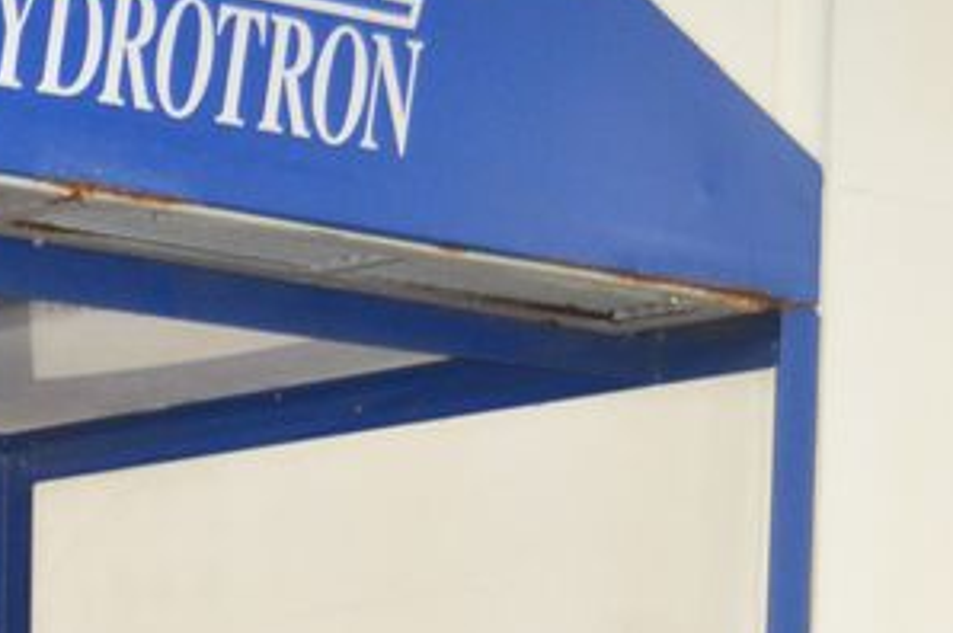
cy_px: 1605
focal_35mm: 181
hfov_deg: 11.0
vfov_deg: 7.1
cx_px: -469
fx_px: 4786
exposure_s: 1/60
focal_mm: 26
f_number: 4.2
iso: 1000
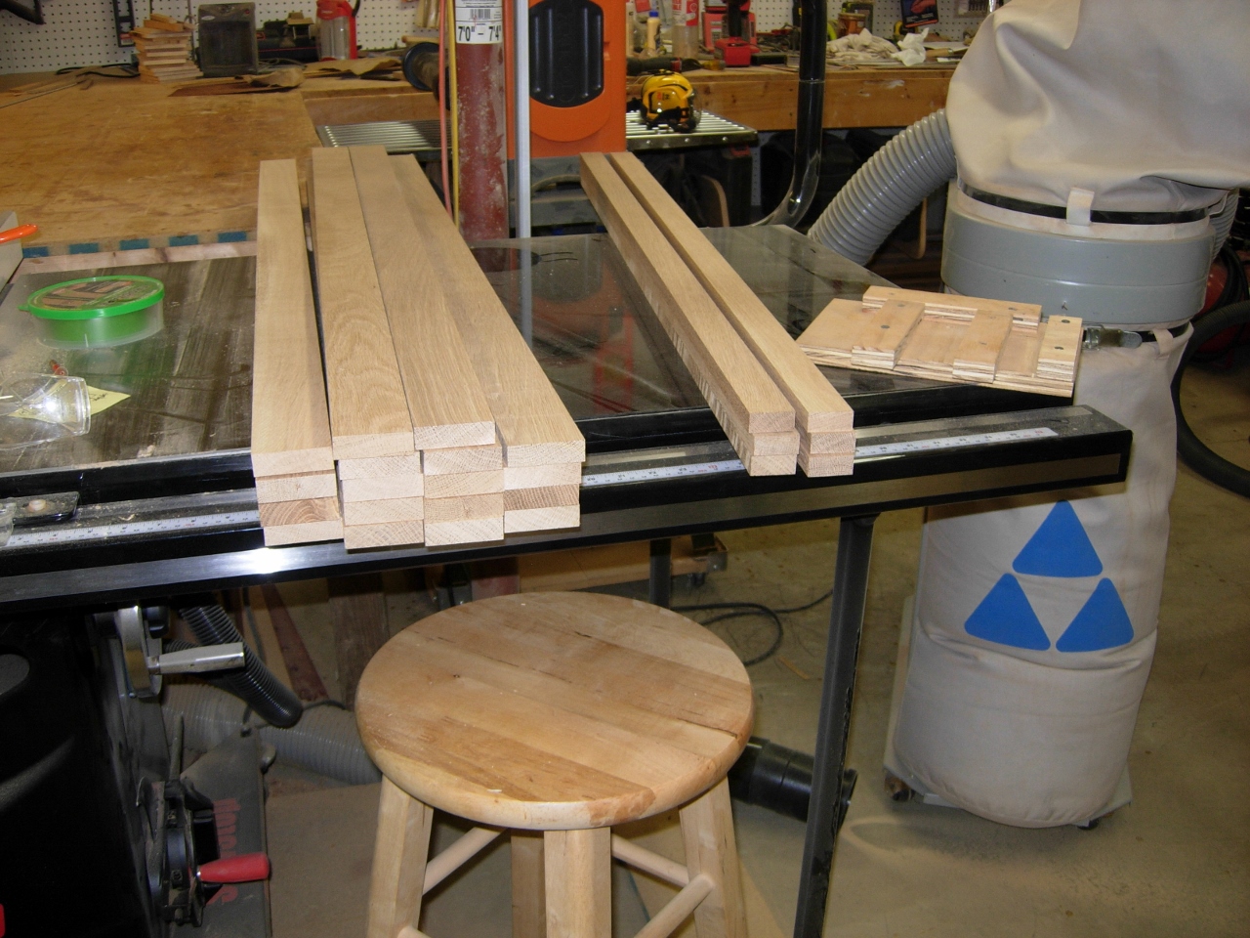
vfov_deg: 39.7
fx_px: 1300
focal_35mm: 36
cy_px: 469
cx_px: 625
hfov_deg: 51.4
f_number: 2.7
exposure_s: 1/52.2
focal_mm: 7.5
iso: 57
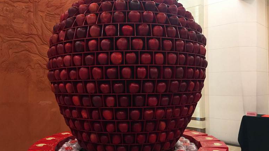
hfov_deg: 59.5
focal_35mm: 33
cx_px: 132
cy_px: 79
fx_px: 235
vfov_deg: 35.6
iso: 250
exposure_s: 1/33
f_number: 2.2
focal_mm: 4.15
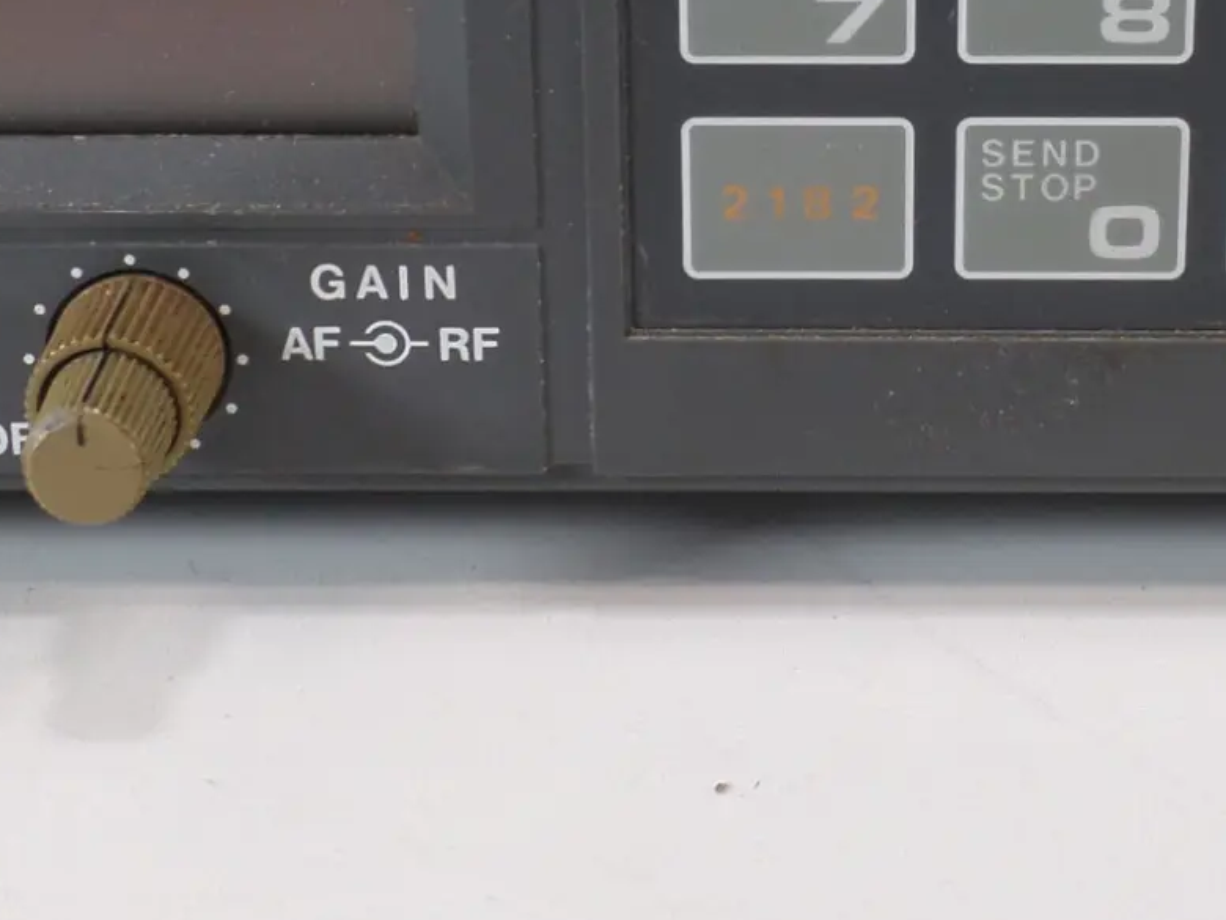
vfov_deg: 17.5
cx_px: 781
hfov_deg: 23.8
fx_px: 2904
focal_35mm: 82
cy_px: -38
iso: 80
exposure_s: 1/45
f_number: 2.5
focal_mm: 4.5
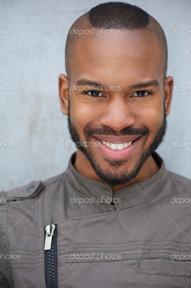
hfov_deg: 13.0
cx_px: 96
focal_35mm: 105
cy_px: 144
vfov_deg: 19.5
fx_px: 836
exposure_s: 1/125
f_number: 3.5
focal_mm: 105
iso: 200
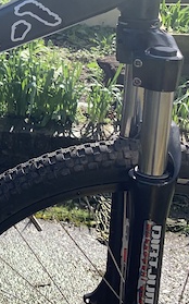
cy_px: 59
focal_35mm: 79
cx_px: -182
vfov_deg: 25.7
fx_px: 652
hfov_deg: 14.0
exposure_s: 1/683
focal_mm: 4.25
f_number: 1.8
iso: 25
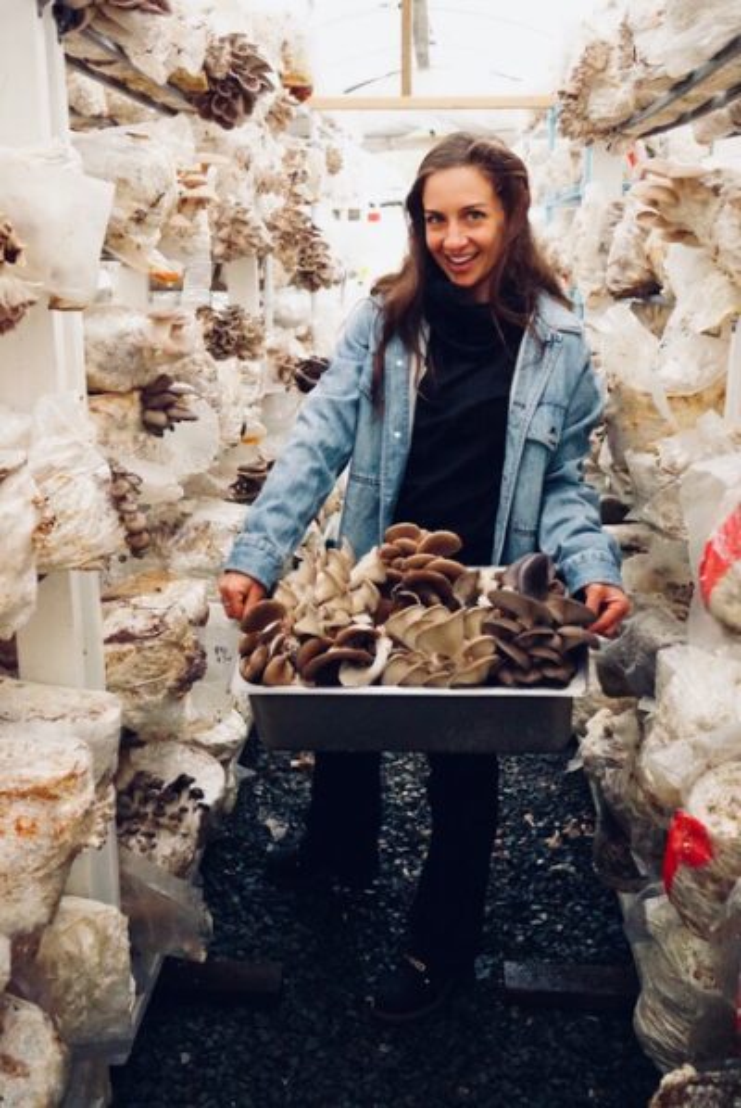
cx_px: 370
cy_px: 554
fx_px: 1140
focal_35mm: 37
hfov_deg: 36.0
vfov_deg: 51.8
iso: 16000
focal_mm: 37
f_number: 5.6
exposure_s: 1/250
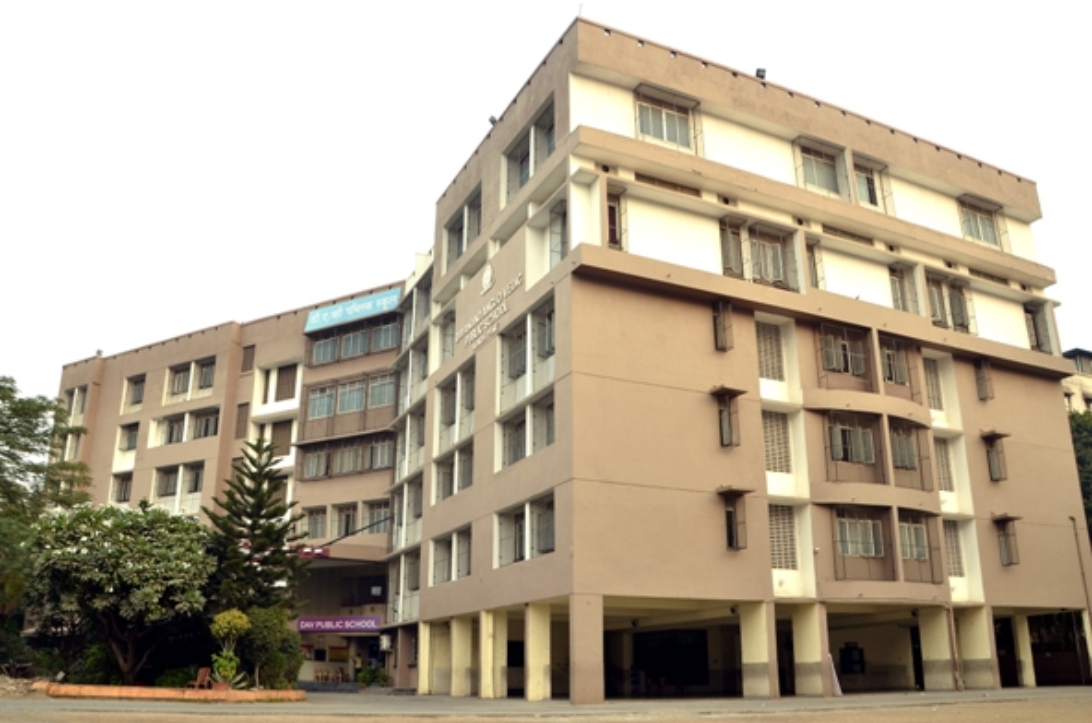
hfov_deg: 37.9
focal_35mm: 52
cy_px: 362
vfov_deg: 25.6
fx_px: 1589
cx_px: 546
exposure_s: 1/40
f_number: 10
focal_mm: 35
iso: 200
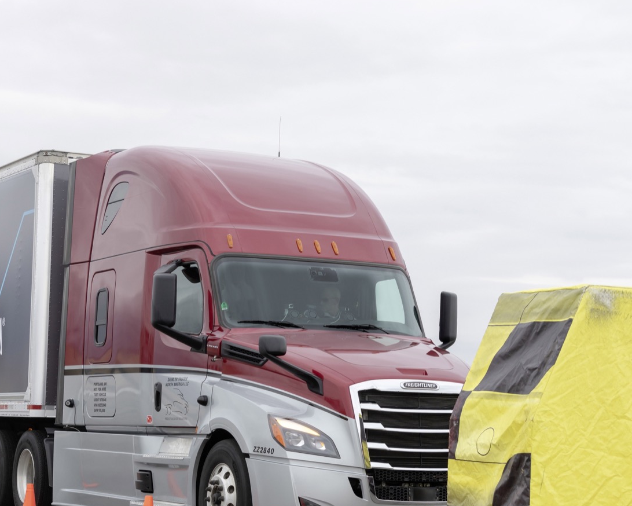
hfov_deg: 21.7
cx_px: 251
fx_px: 1646
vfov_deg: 17.4
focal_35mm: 88
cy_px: 324
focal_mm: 50
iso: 200
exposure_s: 1/320
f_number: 5.6
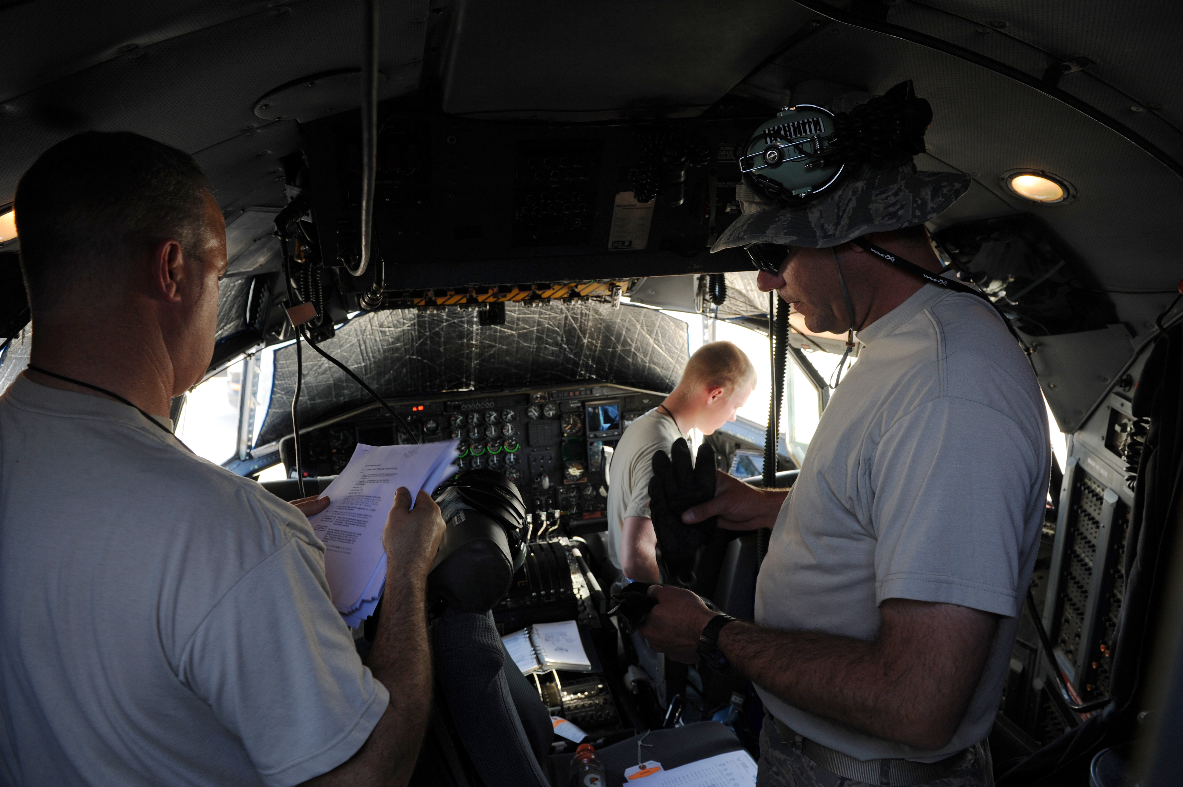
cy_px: 394
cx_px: 592
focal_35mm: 24
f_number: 5.6
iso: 320
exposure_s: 1/60
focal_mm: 24
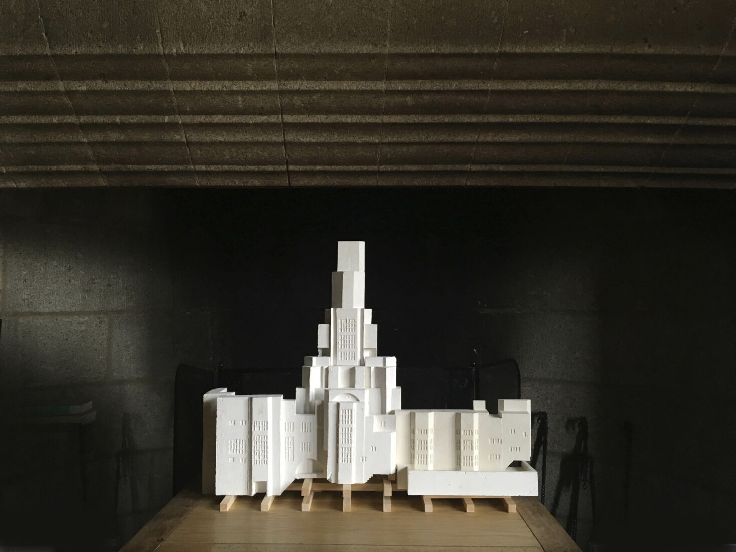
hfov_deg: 61.7
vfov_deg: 48.2
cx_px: 368
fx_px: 617
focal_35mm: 29
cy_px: 276
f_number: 2.2
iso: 50
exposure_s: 1/33
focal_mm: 4.15
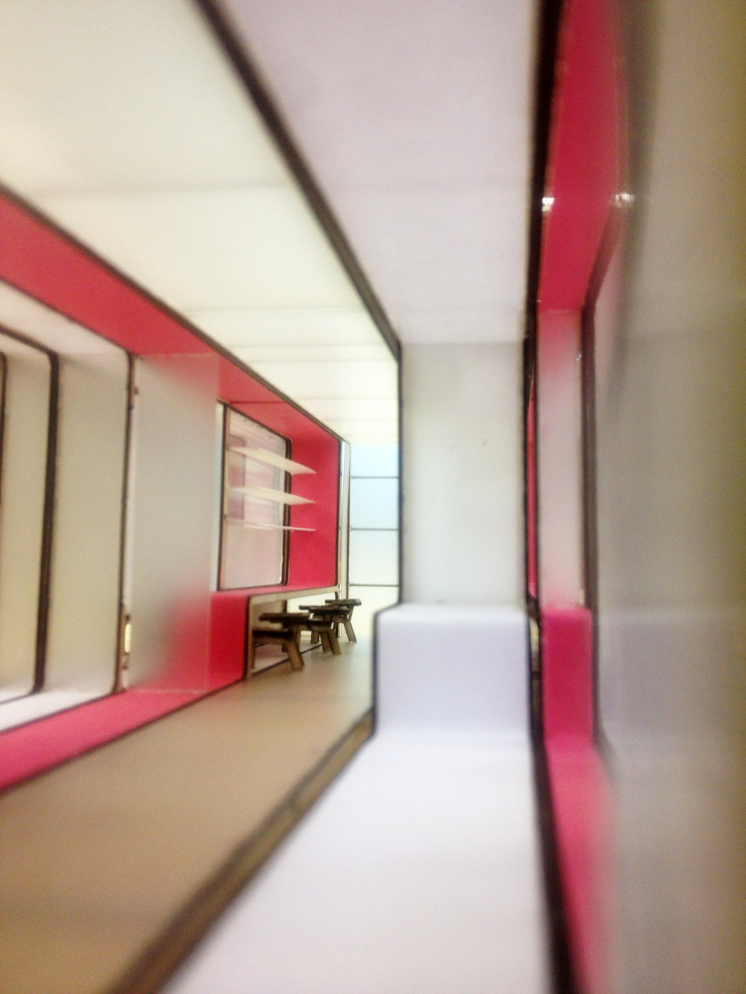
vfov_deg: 52.6
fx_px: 1006
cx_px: 373
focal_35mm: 35
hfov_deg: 40.7
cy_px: 497
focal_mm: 4.28
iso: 50
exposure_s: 1/20
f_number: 2.4
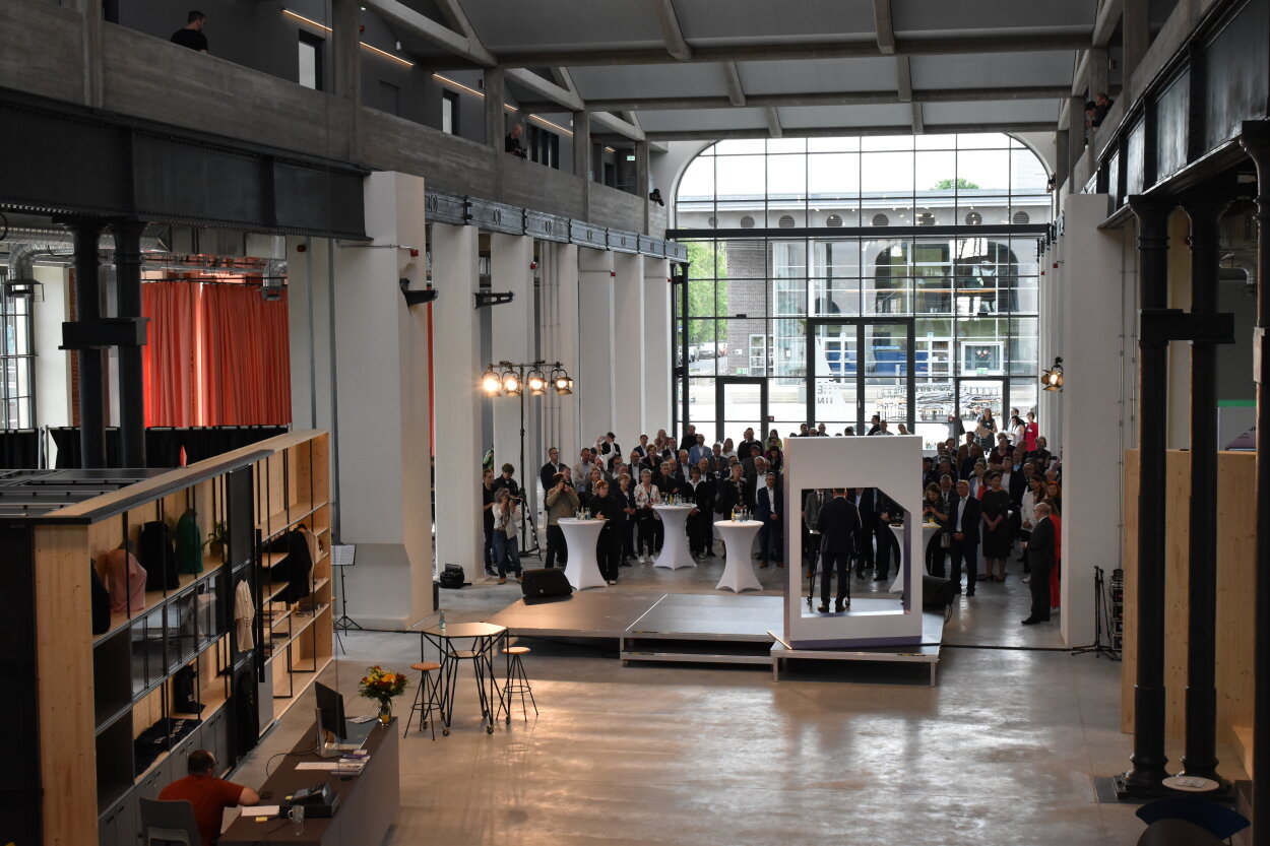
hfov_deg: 38.9
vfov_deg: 26.5
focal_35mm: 51
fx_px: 1799
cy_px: 423
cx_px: 635
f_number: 9
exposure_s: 1/320
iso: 1600
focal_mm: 34
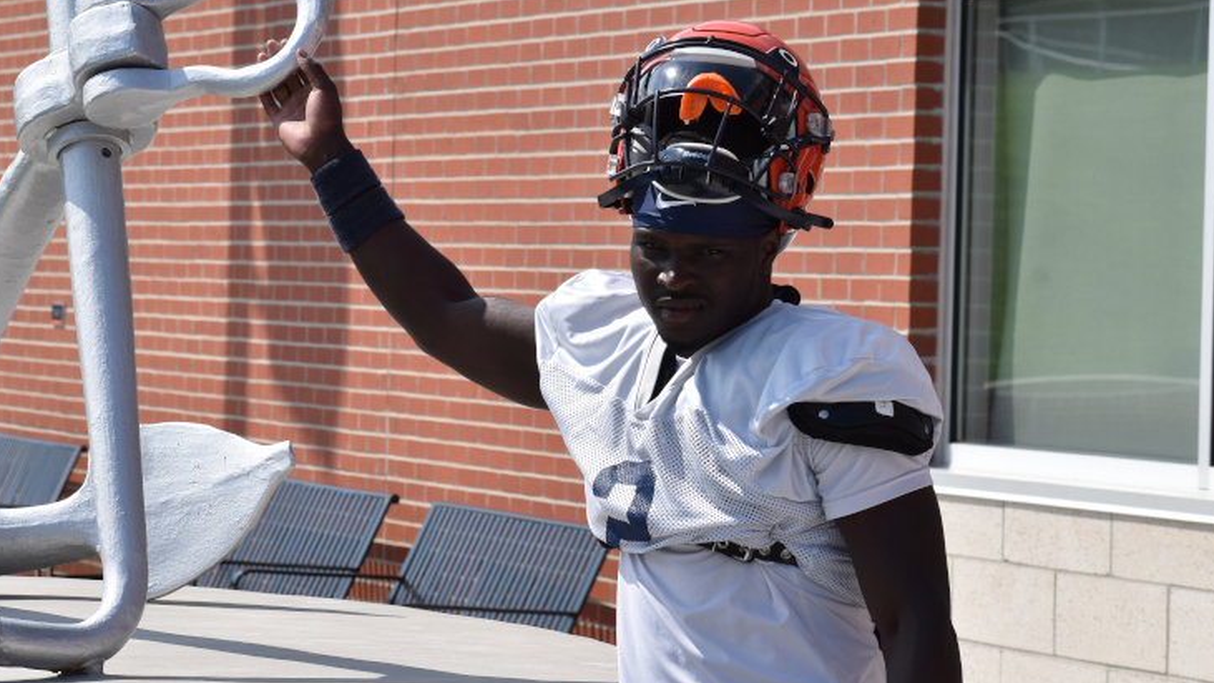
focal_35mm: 174
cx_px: 616
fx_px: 5588
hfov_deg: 12.4
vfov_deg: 7.0
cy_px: 318
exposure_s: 1/800
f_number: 13
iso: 400
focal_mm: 95
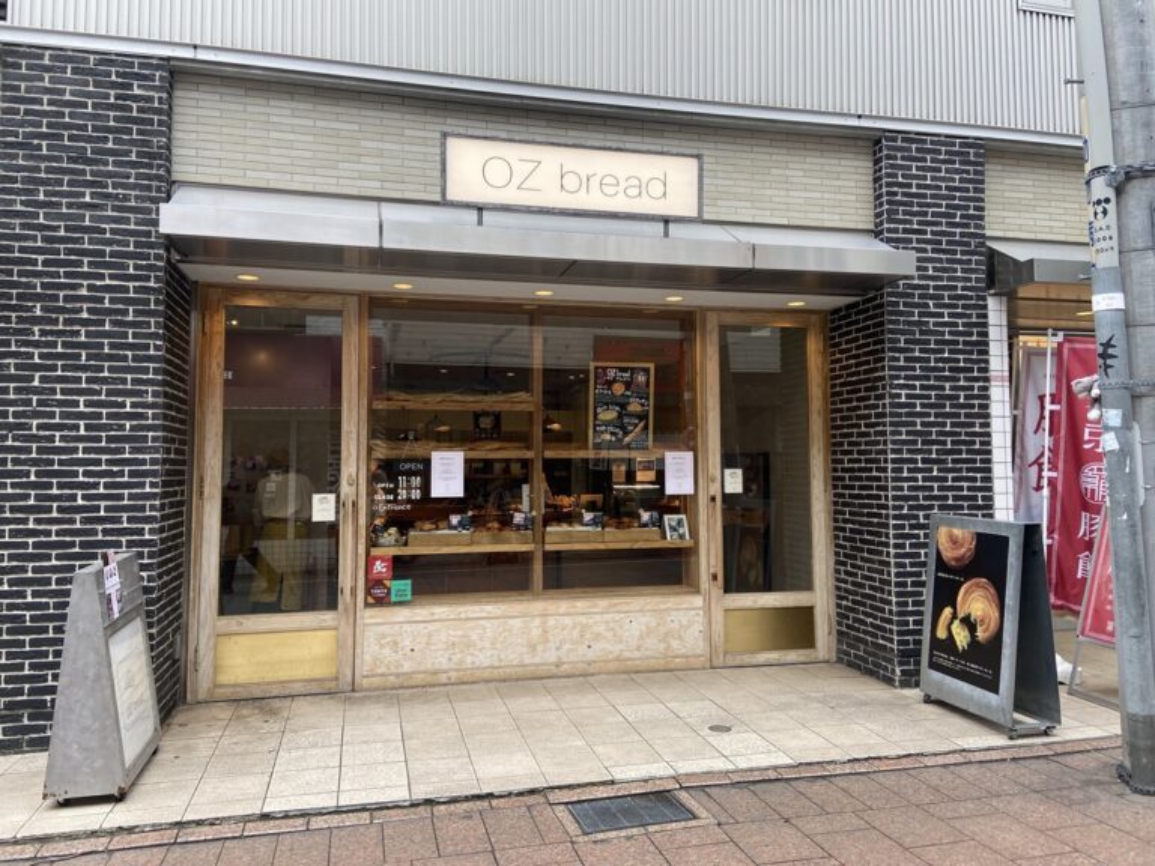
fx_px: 868
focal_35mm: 26
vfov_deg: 53.1
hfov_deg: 67.3
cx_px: 578
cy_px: 433
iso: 32
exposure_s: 1/334
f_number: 1.8
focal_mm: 4.25
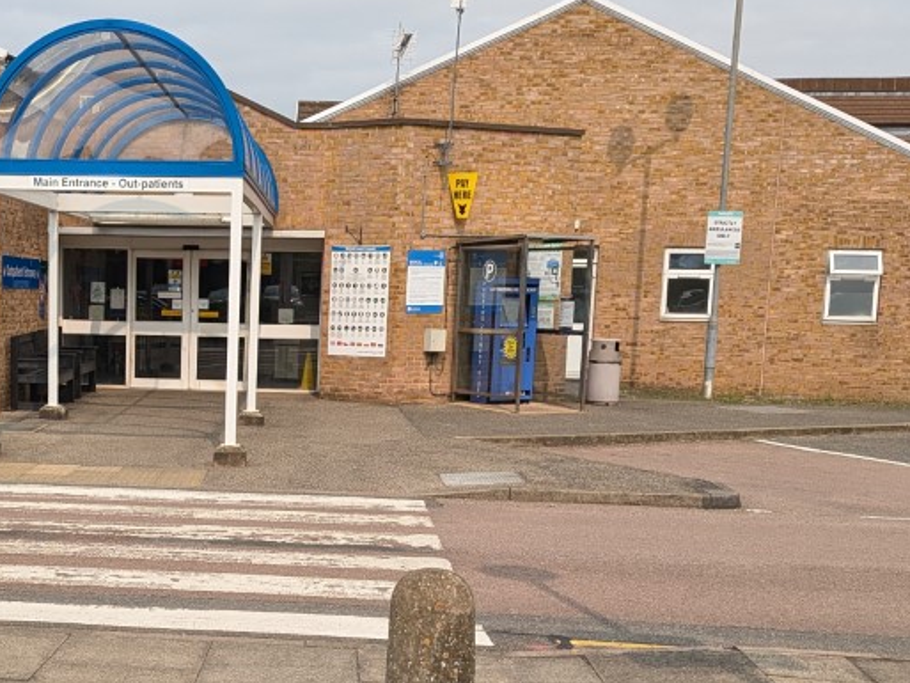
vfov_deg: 25.8
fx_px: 1472
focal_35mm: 56
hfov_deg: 33.2
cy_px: 499
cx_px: 161
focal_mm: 6.81
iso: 48
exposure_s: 1/1742
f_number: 1.85
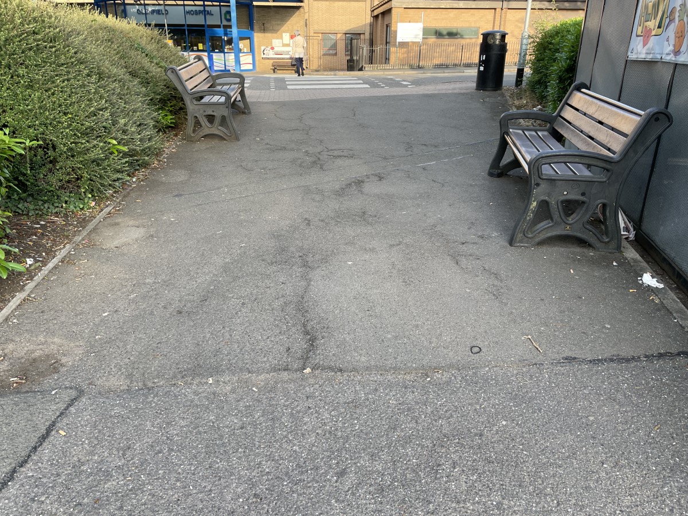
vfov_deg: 53.1
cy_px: 258
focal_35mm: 26
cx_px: 344
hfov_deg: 67.3
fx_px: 517
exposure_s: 1/267
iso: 32
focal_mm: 4.2
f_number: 1.6
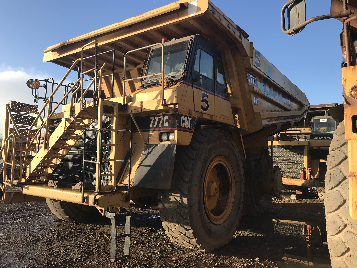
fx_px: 289
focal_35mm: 28
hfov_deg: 63.4
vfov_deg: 49.7
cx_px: 178
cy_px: 134
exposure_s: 1/870
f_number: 1.8
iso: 20
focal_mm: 3.99
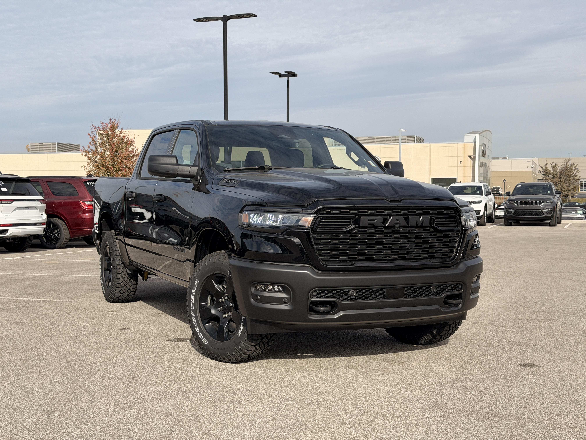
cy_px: 220
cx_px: 293
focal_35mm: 48
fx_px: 813
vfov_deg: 30.3
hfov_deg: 39.7
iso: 64
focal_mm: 6.76
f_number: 1.78
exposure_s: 1/5587
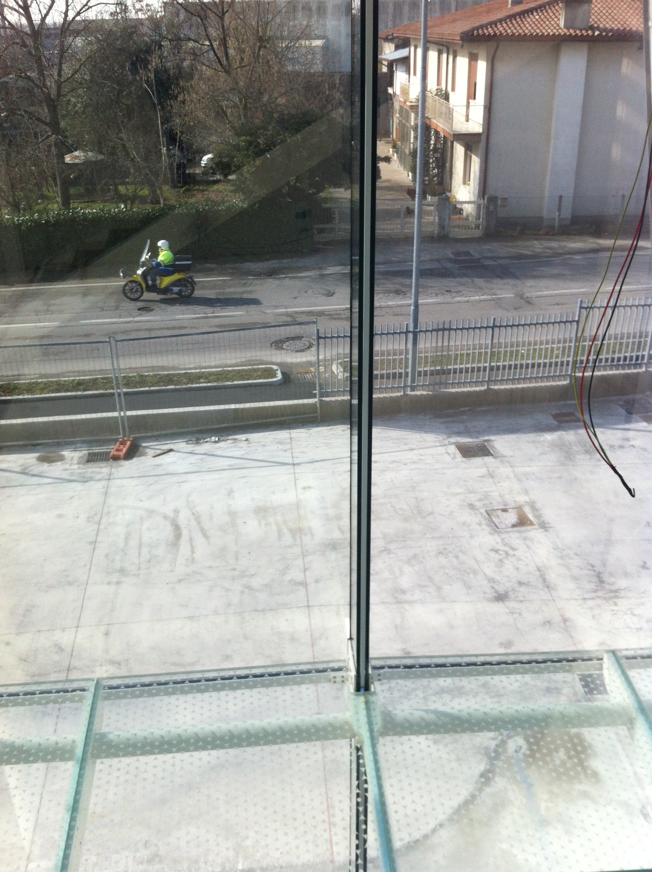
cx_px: 326
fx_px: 881
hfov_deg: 40.6
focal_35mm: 35
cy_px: 436
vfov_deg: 52.7
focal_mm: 3.85
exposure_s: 1/616
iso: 80
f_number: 2.8
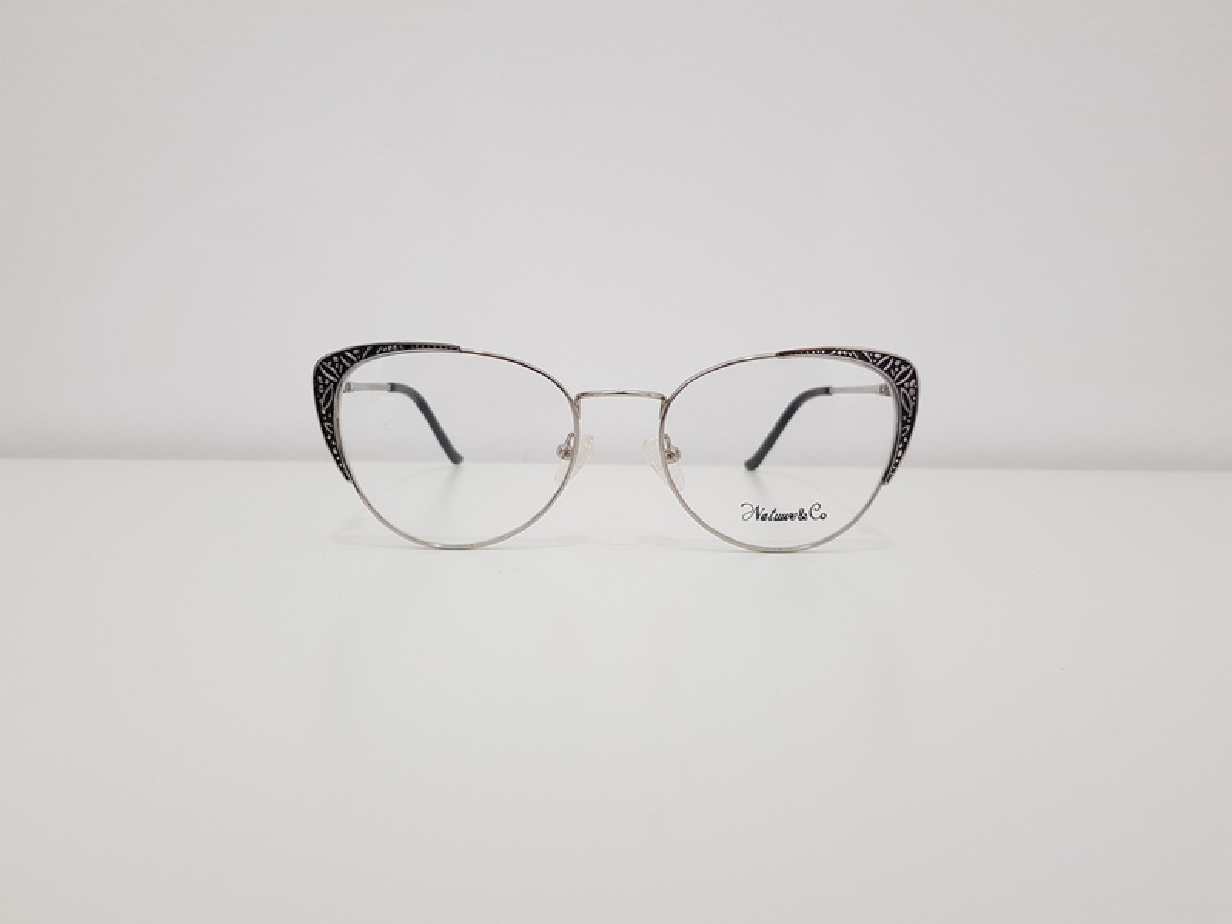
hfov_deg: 67.3
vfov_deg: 53.1
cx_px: 616
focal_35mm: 26
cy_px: 462
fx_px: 925
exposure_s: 1/50
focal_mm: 4.2
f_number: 1.7
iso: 100
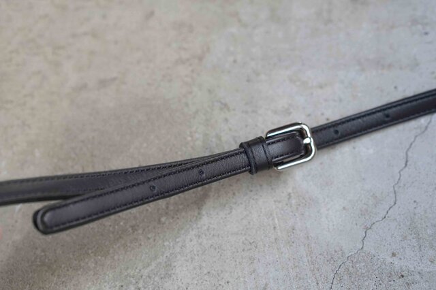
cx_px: 218
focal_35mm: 75
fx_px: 908
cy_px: 145
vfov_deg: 18.2
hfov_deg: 27.0
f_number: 4
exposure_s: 1/80
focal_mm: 50
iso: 640
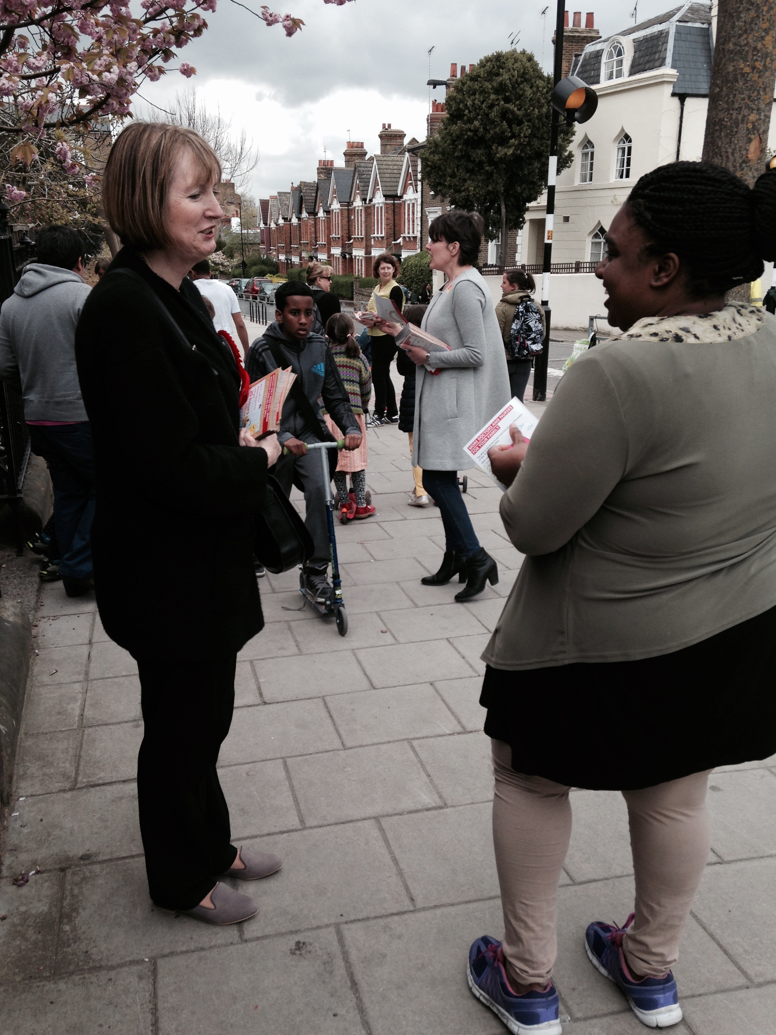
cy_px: 518
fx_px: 986
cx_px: 388
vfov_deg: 55.4
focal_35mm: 33
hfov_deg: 42.9
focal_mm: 4.12
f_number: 2.4
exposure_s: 1/471
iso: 50
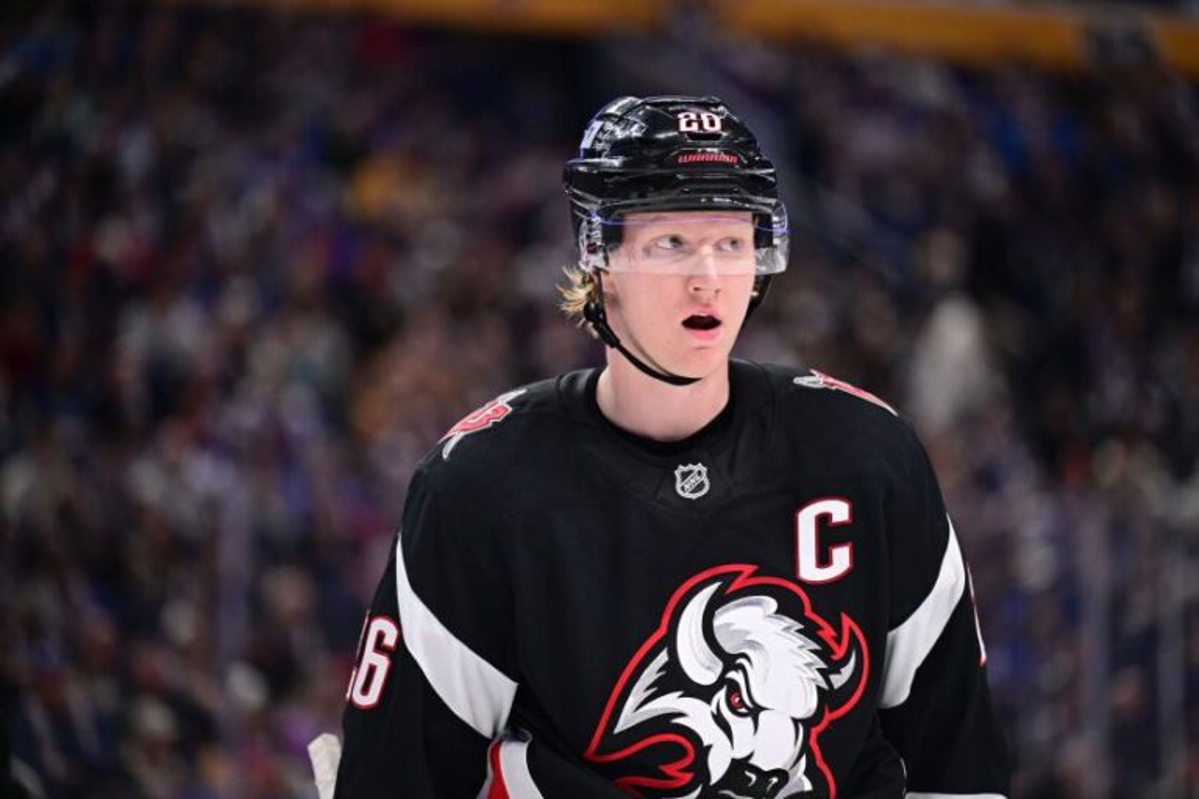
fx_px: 5995
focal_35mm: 180
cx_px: 600
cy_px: 400
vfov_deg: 7.6
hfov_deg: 11.4
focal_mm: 180
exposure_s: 1/1600
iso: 3200
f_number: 2.8
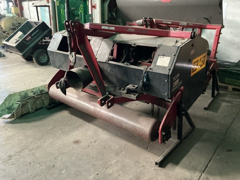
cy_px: 90
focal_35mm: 29
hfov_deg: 61.7
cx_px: 120
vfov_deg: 48.2
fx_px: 201
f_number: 1.8
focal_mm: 3
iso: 320
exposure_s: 1/30
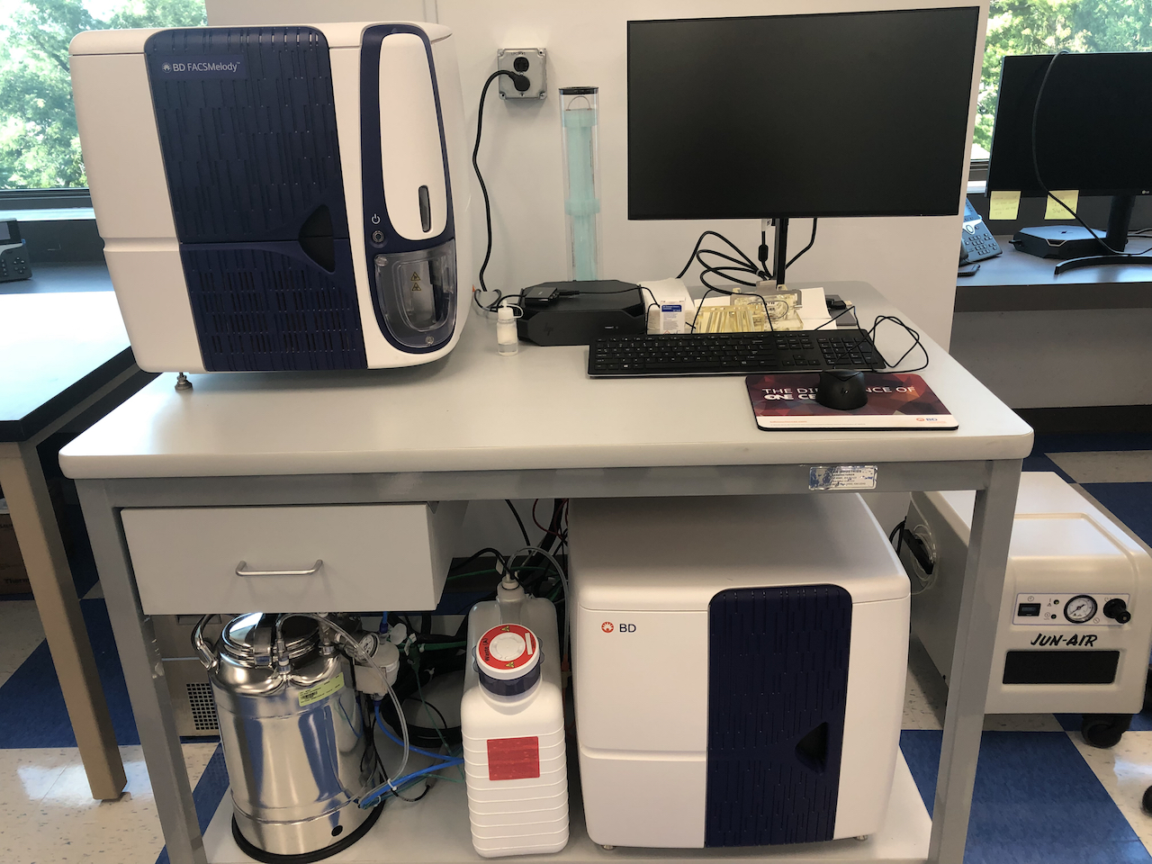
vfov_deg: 49.7
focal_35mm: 28
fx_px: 932
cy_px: 432
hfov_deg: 63.4
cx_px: 576
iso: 64
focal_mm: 3.99
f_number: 1.8
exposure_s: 1/120
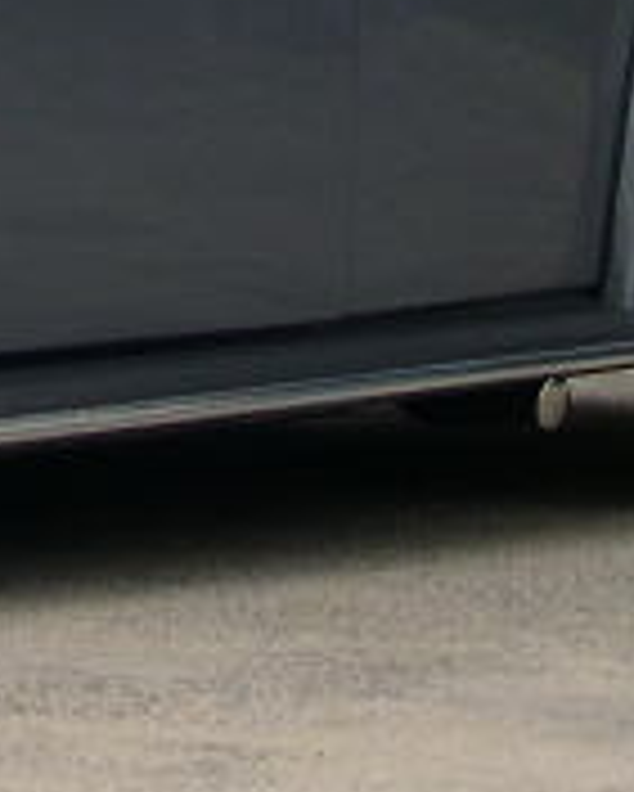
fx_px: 6257
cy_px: -684
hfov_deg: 5.6
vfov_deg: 7.0
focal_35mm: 267
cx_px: -755
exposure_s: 1/59.4
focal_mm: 10.1
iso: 100
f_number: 3.1
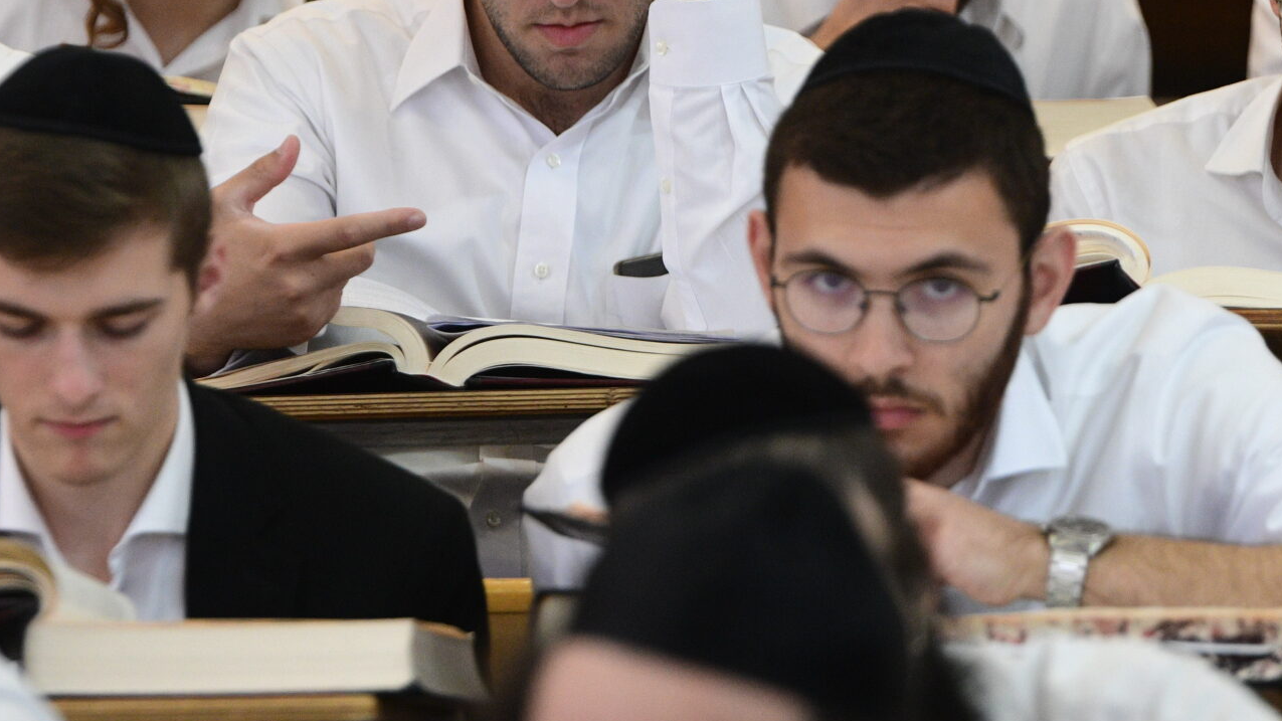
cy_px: -104
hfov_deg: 5.0
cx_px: 634
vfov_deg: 2.8
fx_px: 14582
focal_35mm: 429
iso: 2000
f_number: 3.5
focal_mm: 170
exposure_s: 1/1000
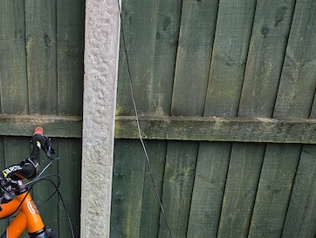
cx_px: 14
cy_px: 252
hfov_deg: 33.6
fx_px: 485
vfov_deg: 25.8
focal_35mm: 53
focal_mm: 6.81
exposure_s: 1/268
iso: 45
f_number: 1.85
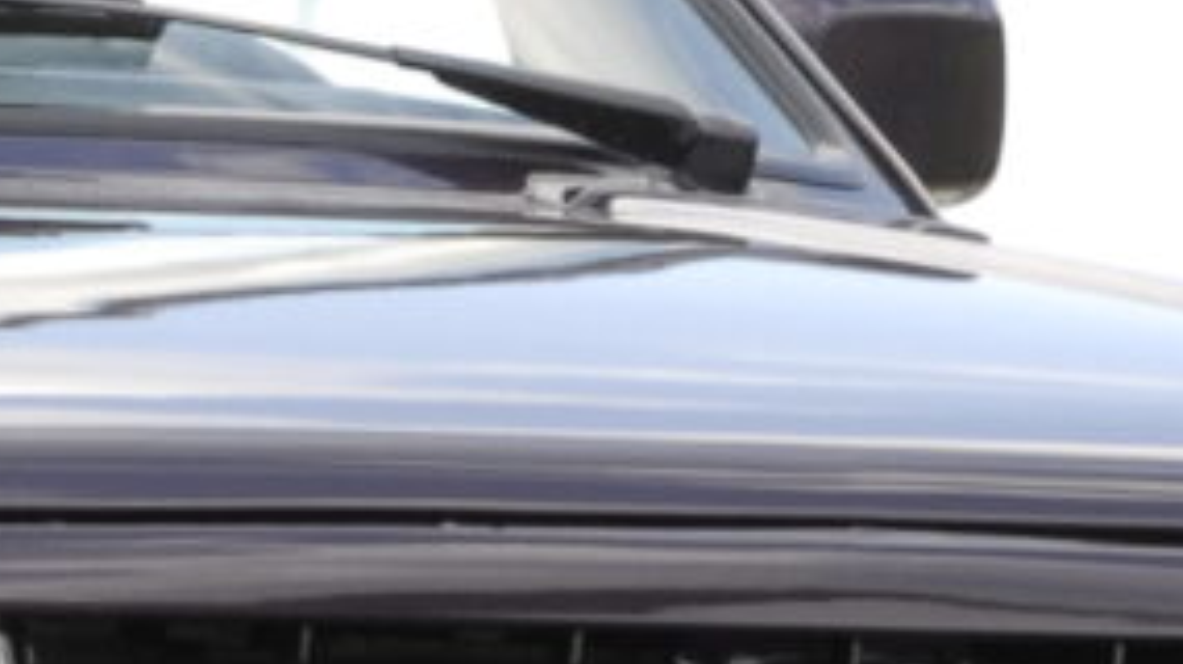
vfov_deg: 0.9
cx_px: -1328
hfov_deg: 1.6
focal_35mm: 1359
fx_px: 42610
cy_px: 807
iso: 200
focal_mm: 120
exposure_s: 1/125
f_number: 8
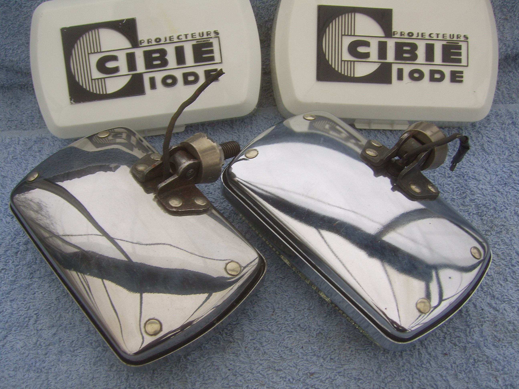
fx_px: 570
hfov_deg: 49.0
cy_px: 194
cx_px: 260
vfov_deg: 37.7
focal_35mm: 38
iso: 50
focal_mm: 7.8
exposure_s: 1/80
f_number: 4.5
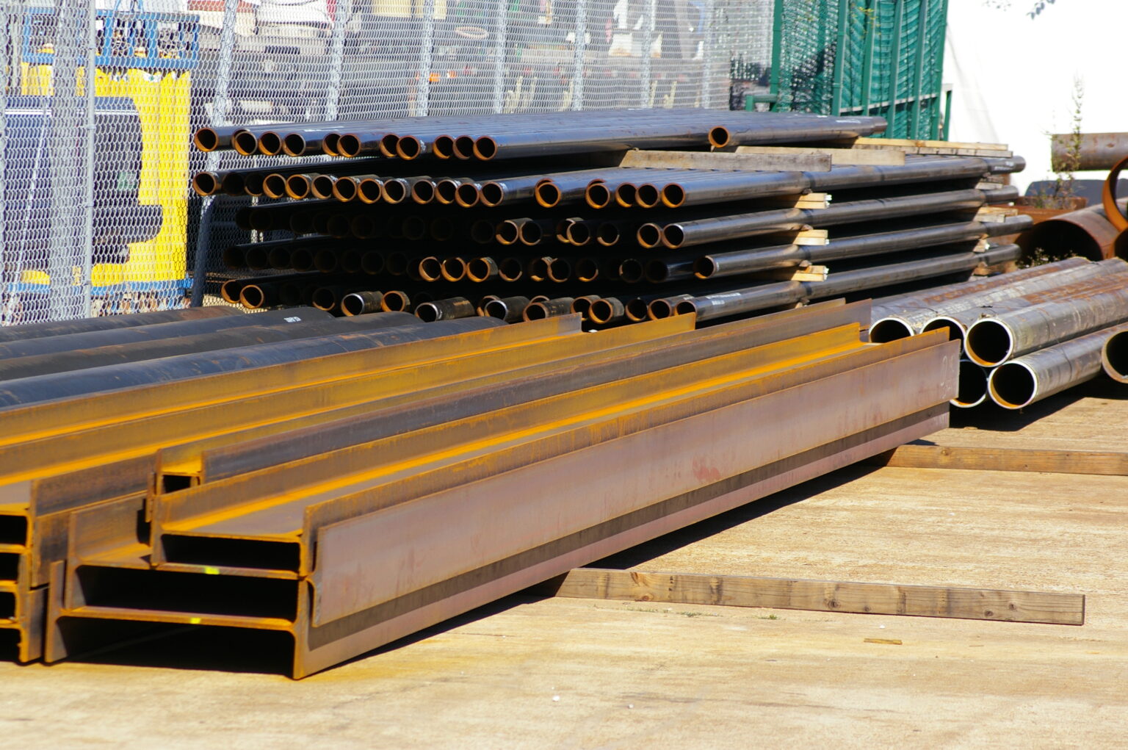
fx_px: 6245
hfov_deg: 10.3
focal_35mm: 200
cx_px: 564
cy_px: 375
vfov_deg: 6.9
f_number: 8
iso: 200
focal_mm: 133
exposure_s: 1/500
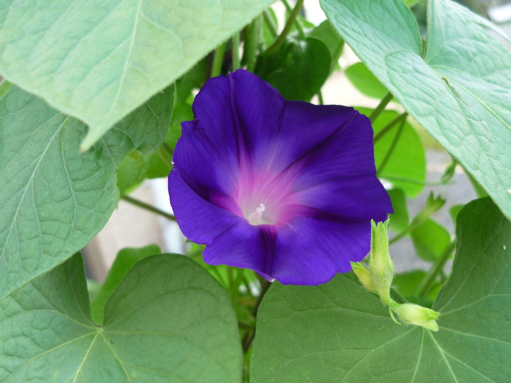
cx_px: 256
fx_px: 487
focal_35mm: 33
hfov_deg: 55.4
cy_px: 192
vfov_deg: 42.9
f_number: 2.8
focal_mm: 5.5
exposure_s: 1/40
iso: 80
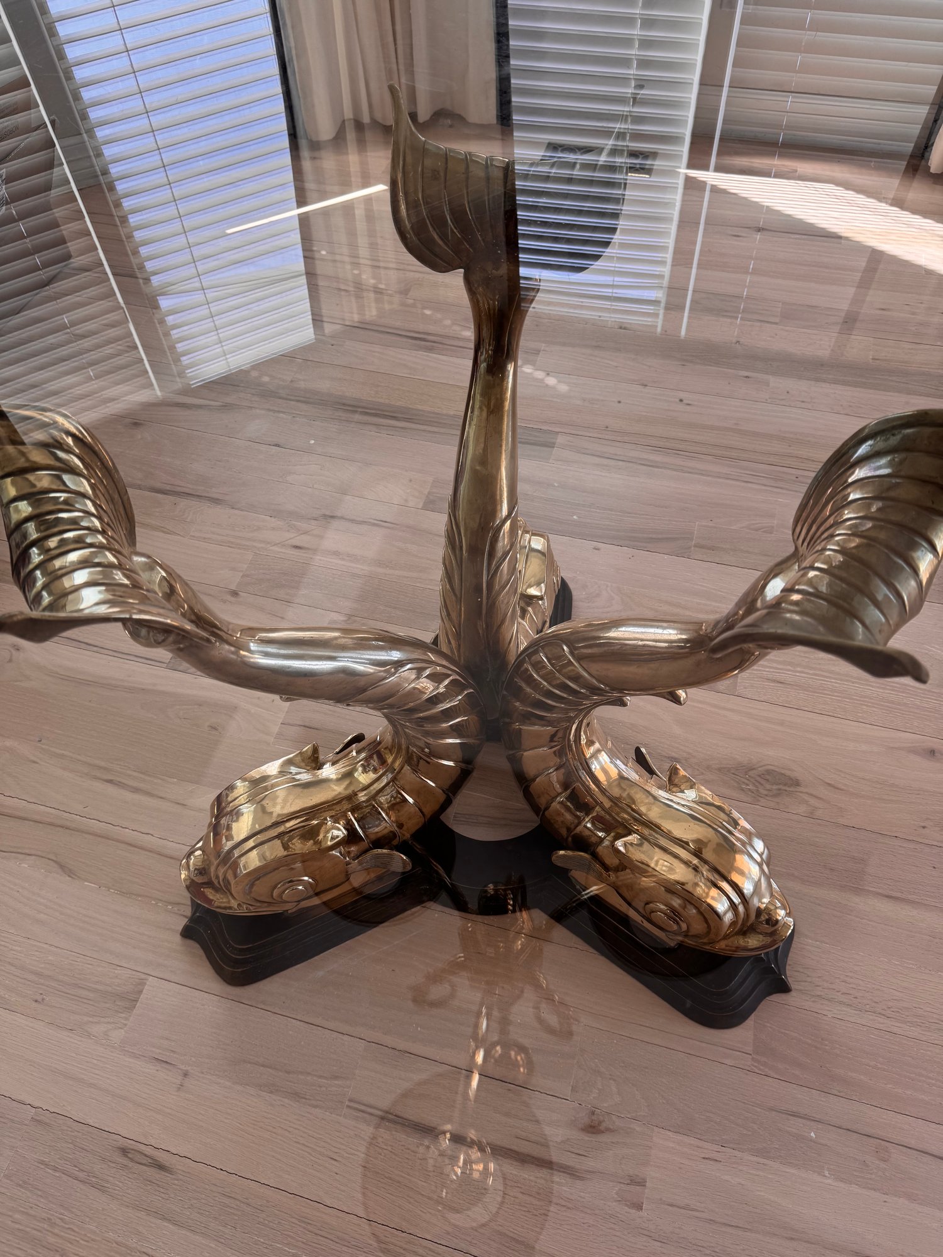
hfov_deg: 56.8
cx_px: 472
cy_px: 628
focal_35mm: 24
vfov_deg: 71.6
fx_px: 872
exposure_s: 1/121
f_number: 1.78
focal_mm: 6.76
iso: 64
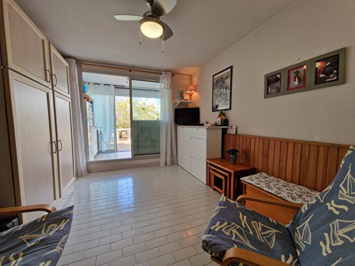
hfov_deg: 106.2
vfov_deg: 89.9
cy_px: 133
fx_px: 133
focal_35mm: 13
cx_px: 178
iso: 80
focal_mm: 2.2
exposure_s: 1/100
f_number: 2.2
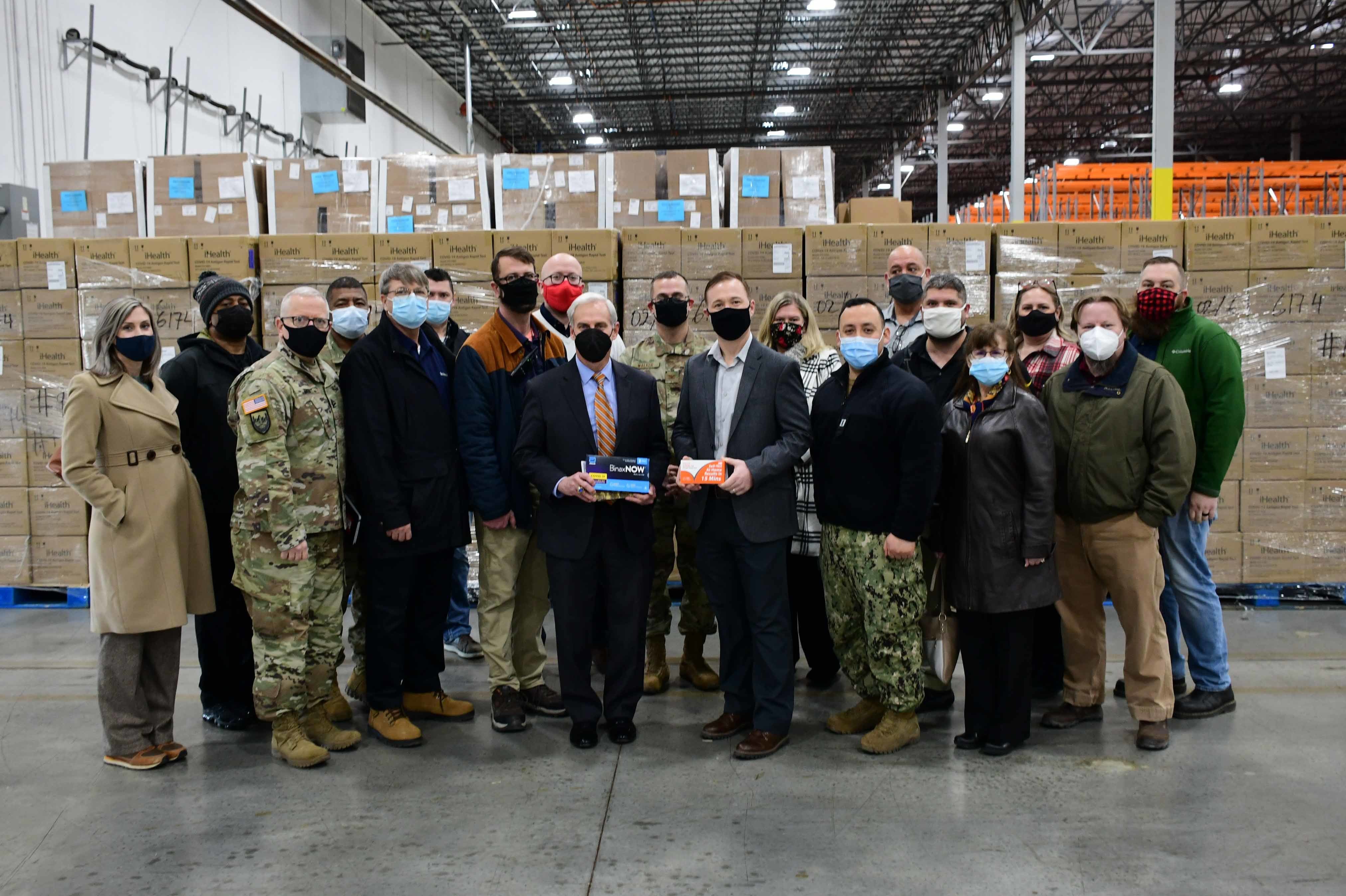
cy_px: 448
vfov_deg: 36.8
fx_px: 1345
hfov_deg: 53.1
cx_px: 673
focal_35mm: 36
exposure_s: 1/40
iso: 1250
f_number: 5
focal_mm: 24
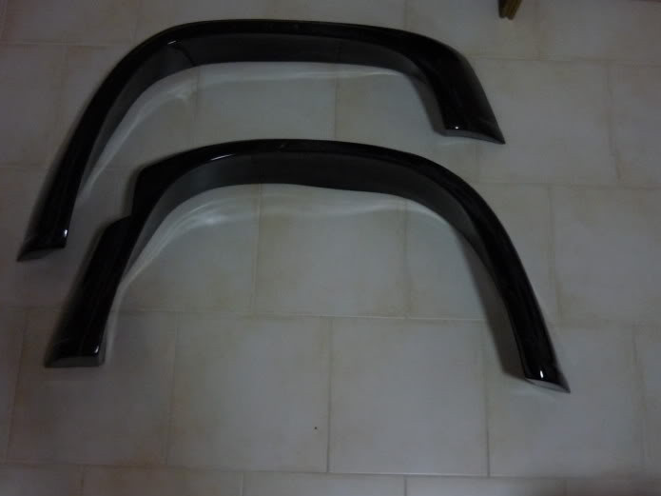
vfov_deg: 37.7
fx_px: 725
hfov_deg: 49.0
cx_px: 312
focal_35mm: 38
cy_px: 278
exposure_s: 1/8
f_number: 2.8
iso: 400
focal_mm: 5.5
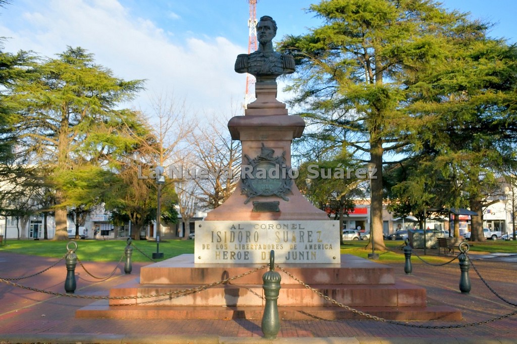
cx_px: 258
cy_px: 172
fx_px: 474
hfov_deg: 57.2
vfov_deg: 39.9
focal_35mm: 33
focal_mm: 22
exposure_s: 1/250
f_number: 6.3
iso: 100
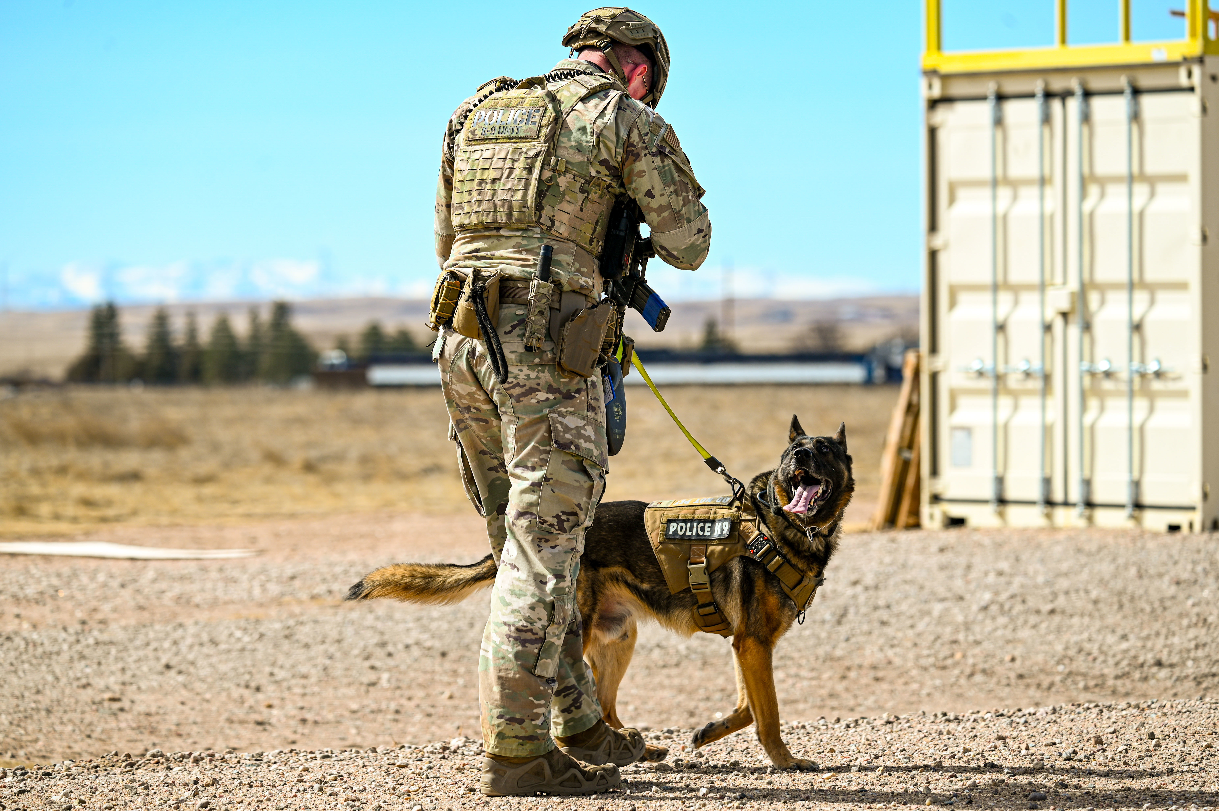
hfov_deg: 10.8
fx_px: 6429
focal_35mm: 190
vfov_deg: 7.2
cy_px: 406
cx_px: 610
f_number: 5.6
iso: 100
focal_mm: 190
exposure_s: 1/500
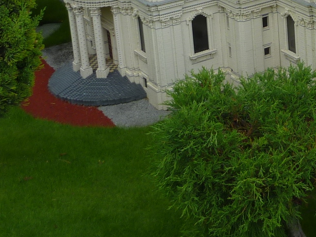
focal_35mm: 92
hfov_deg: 19.7
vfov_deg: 15.4
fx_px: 840
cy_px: -55
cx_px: 408
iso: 80
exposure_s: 1/400
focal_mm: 5
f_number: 3.3
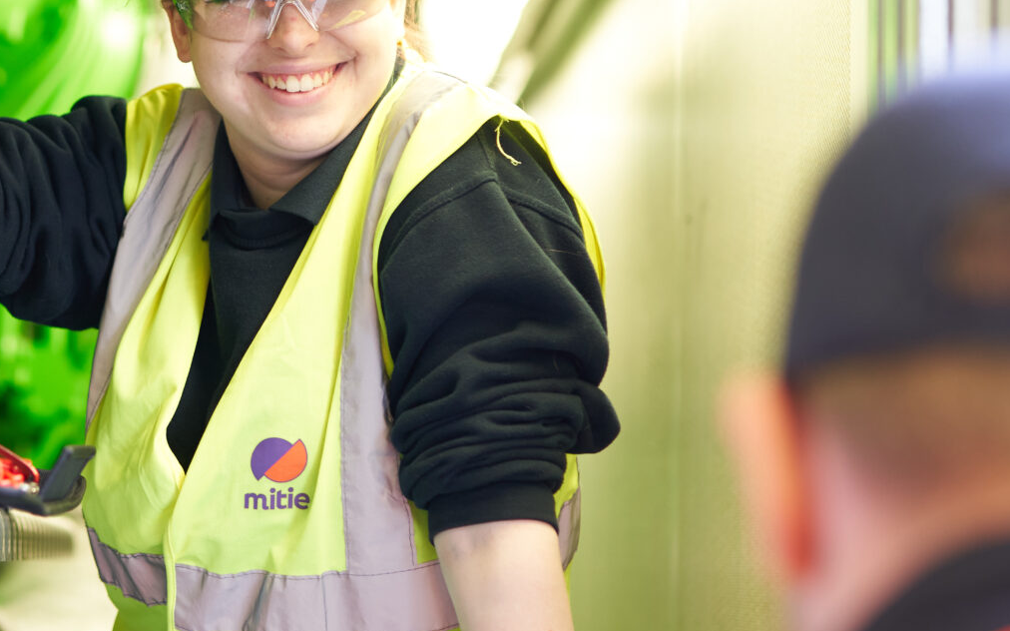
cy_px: 173
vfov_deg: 10.1
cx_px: 1
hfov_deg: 15.9
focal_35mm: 129
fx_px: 3550
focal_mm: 50
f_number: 1.8
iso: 640
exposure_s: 1/160
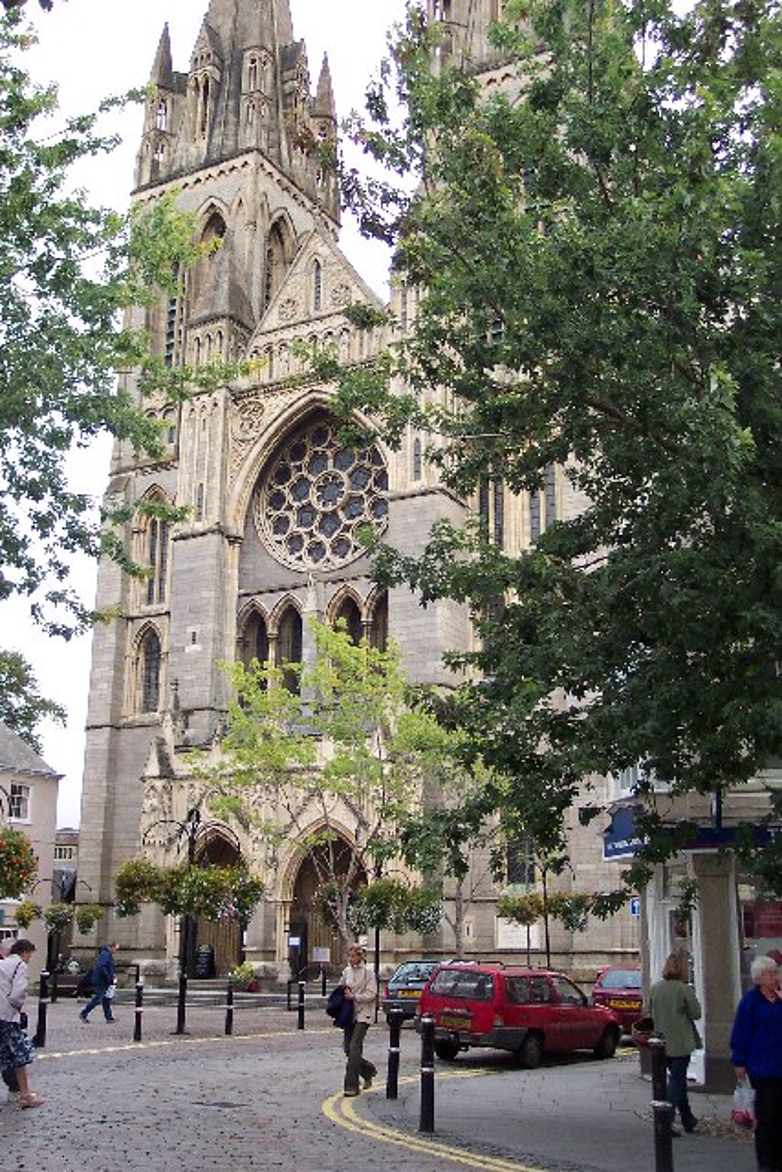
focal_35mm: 38
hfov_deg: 35.1
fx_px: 1237
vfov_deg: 50.7
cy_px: 586
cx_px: 391
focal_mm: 8
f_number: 2.8
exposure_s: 1/500
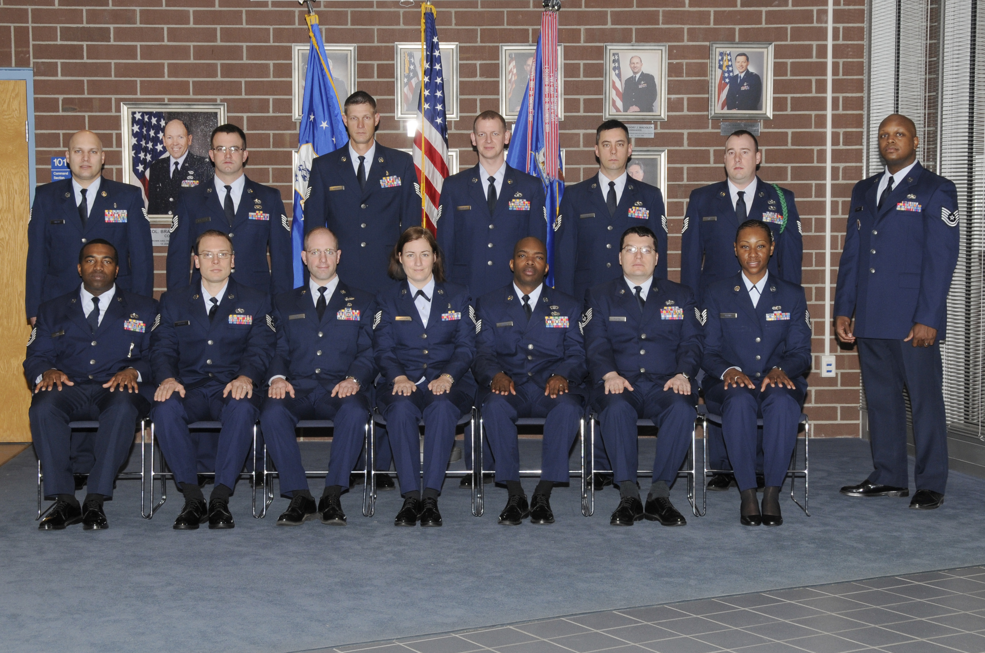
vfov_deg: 28.0
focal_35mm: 48
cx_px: 492
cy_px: 326
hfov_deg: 41.2
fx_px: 1311
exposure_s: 1/60
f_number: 9
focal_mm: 32
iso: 320
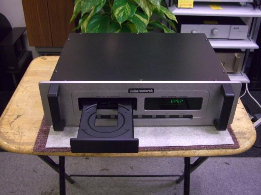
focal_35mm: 38
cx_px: 130
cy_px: 98
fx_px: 287
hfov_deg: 49.0
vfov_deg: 37.7
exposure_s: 1/80
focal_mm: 7.9
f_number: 2.8
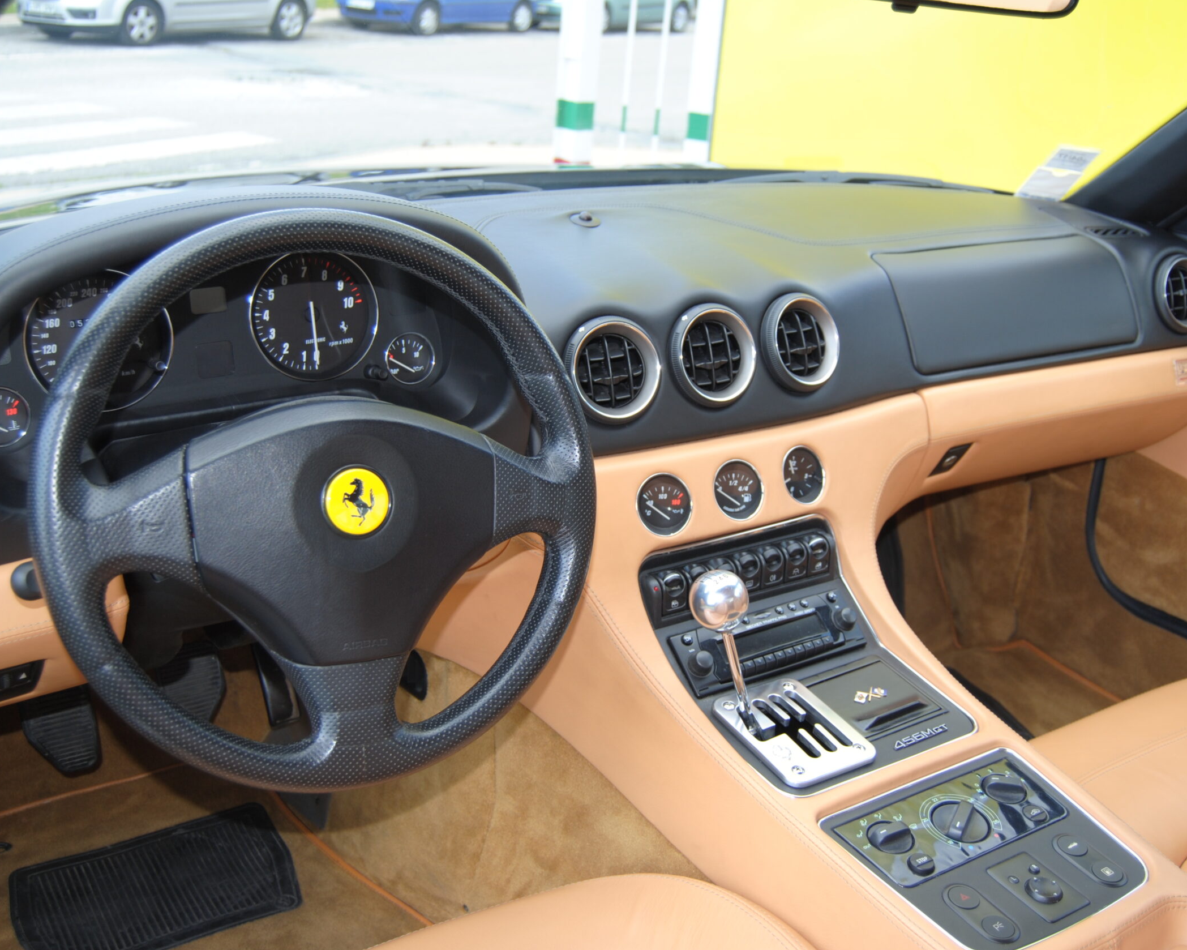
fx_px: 1390
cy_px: 482
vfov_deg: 37.7
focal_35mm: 40
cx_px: 654
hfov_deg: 46.2
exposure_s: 1/125
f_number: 3.8
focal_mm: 23
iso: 100
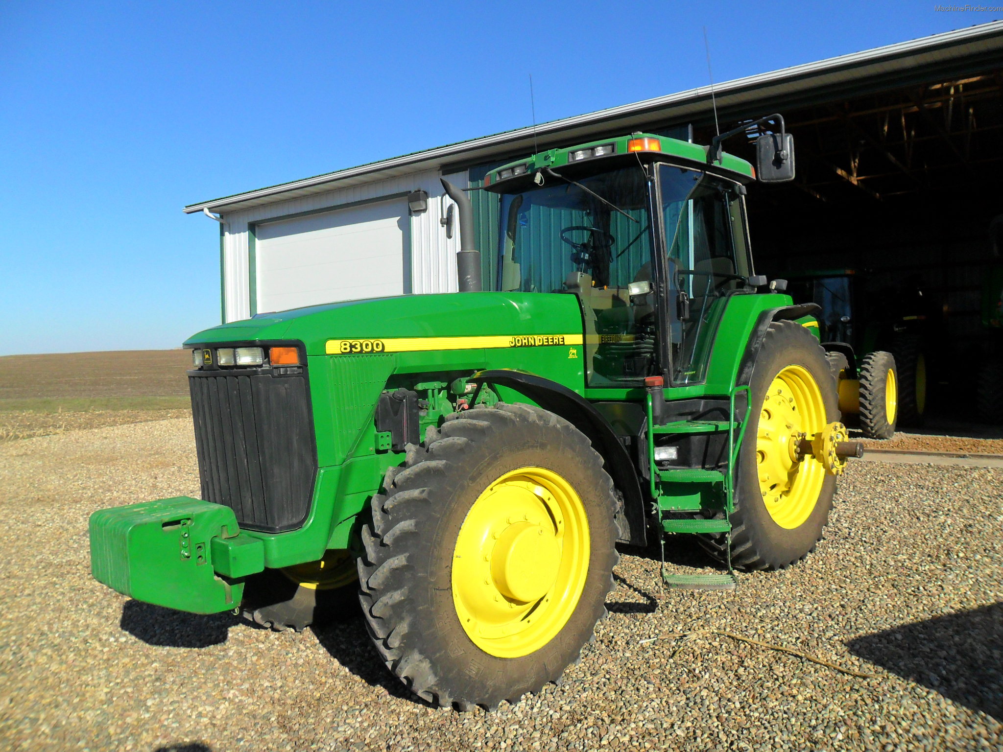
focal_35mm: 27
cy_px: 376
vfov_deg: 51.4
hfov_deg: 65.3
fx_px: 782
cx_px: 502
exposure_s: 1/180
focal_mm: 4.9
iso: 100
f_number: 8.9
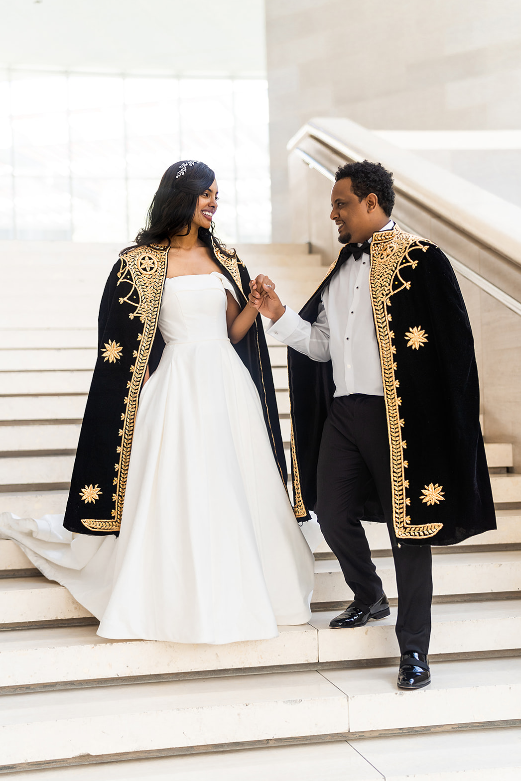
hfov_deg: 26.5
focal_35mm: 51
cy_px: 396
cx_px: 261
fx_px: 1107
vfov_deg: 38.9
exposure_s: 1/500
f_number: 1.8
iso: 500
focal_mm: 50
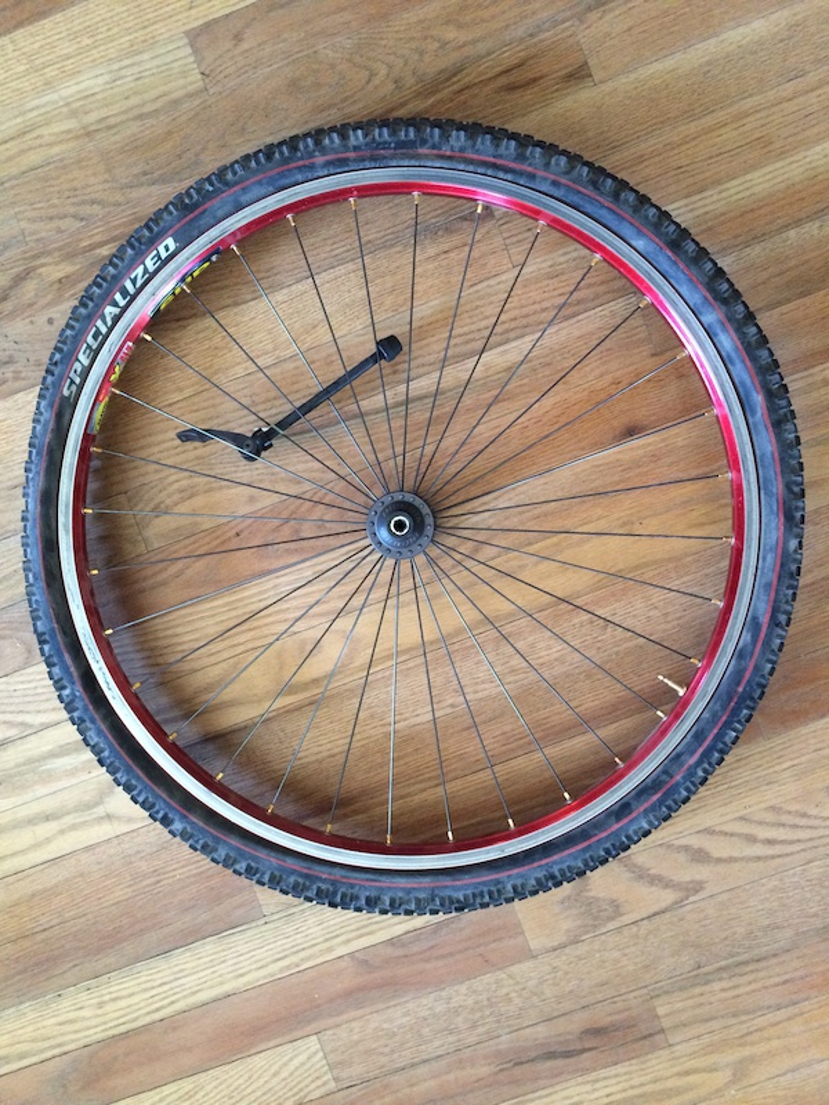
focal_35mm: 29
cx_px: 414
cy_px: 552
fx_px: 926
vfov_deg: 61.7
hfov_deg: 48.2
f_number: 2.2
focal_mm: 4.15
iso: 320
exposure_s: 1/24
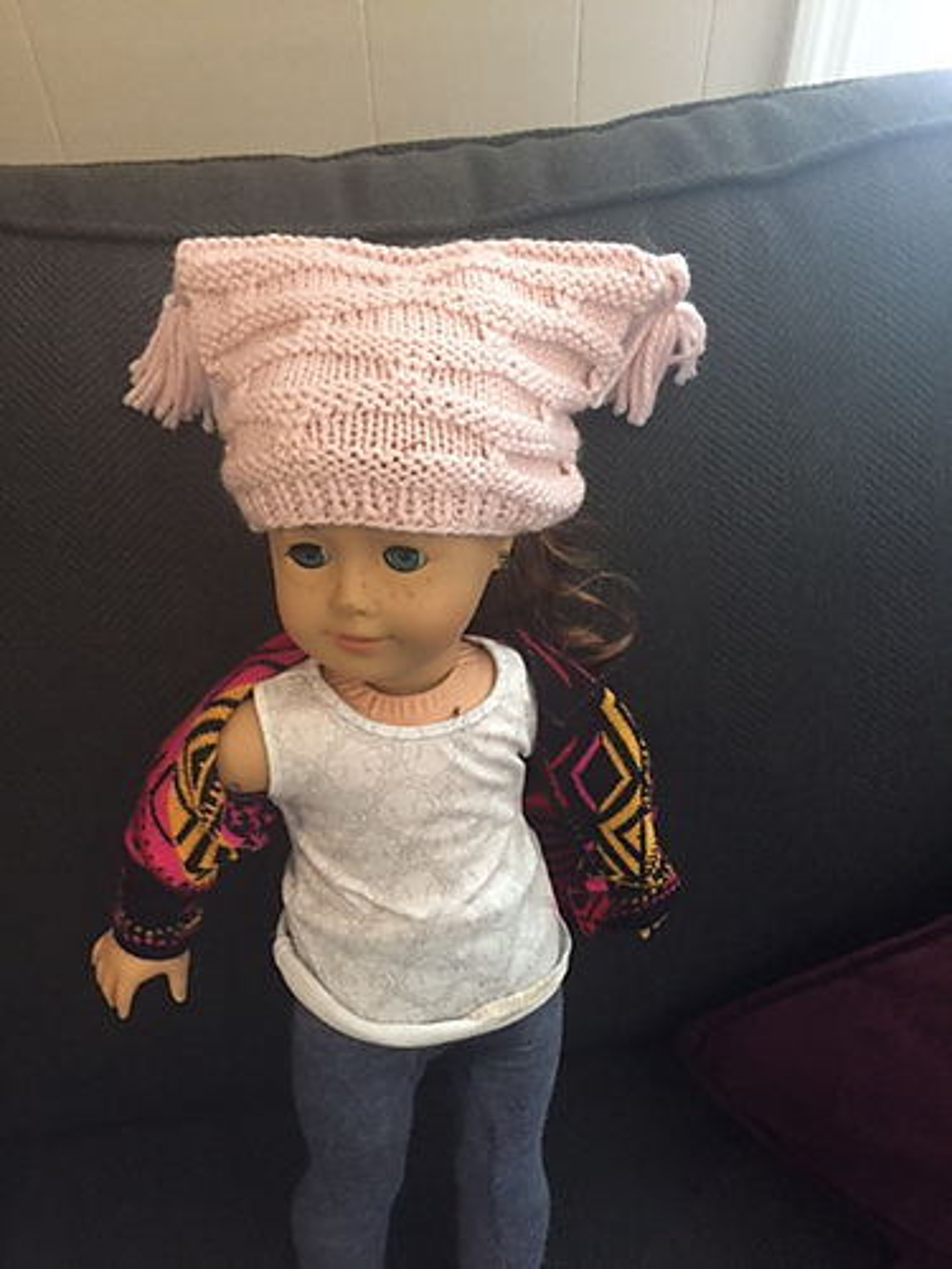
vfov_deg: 61.7
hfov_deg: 48.2
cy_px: 634
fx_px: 1063
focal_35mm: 29
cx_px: 476
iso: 250
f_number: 2.2
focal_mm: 4.15
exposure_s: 1/30
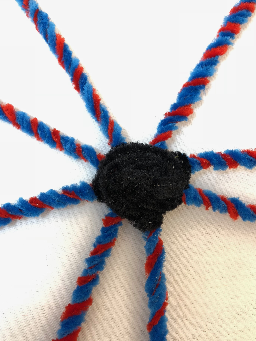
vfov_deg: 58.3
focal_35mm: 31
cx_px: 133
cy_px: 187
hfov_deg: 45.4
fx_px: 306
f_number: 1.8
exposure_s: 1/33
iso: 40
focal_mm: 4
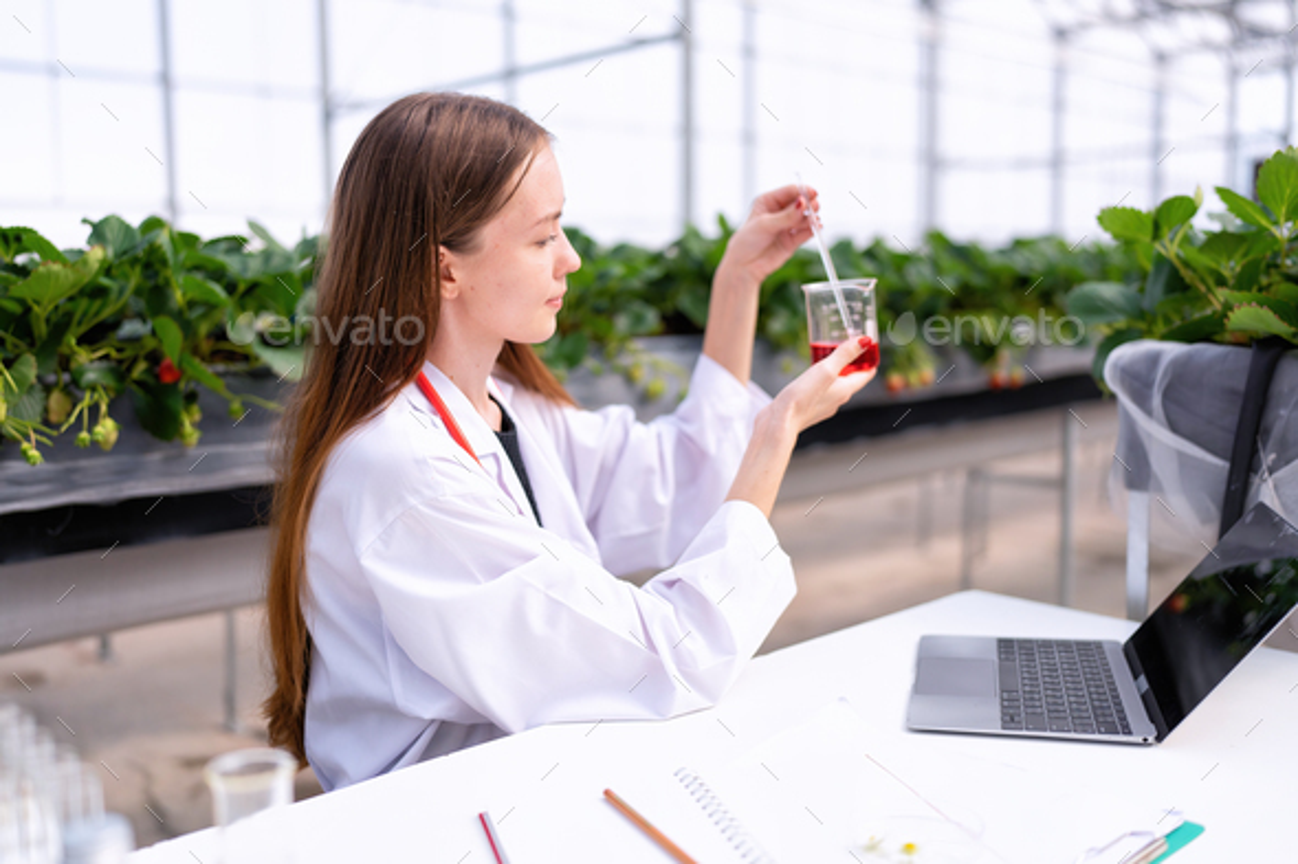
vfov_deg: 37.8
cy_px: 432
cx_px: 649
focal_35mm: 35
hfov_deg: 54.4
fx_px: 1262
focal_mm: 35
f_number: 1.4
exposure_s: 1/8000
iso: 320
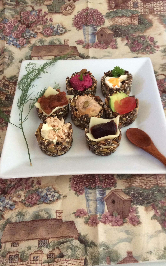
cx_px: 89
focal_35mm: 34
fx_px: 246
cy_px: 133
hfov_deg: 37.3
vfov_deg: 56.7
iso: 200
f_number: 2.4
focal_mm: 3.3
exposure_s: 1/25
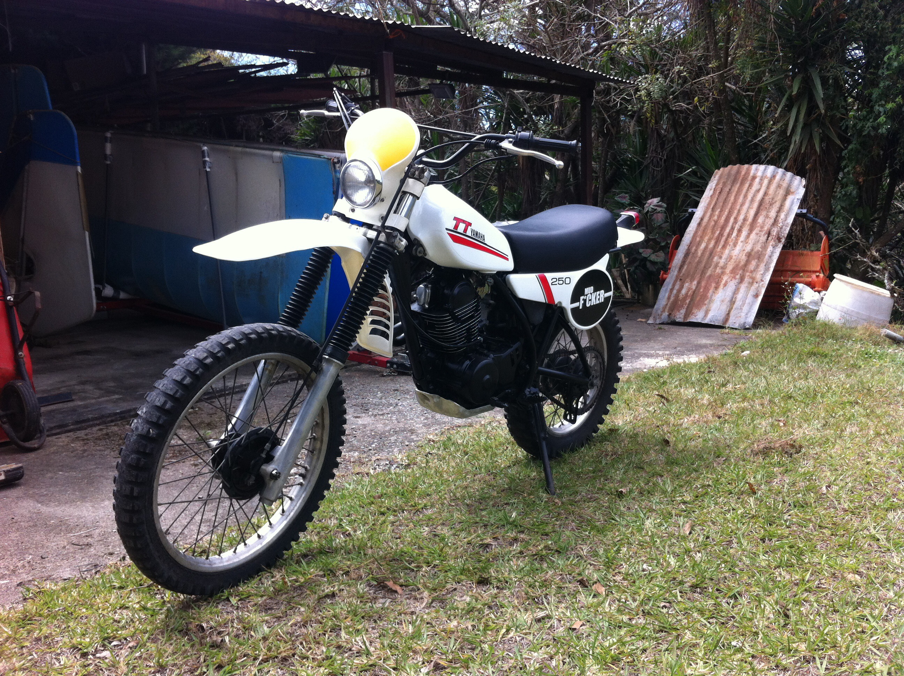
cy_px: 338
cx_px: 452
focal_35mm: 35
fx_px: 913
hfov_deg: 52.7
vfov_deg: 40.6
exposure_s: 1/511
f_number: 2.8
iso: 80
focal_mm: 3.85
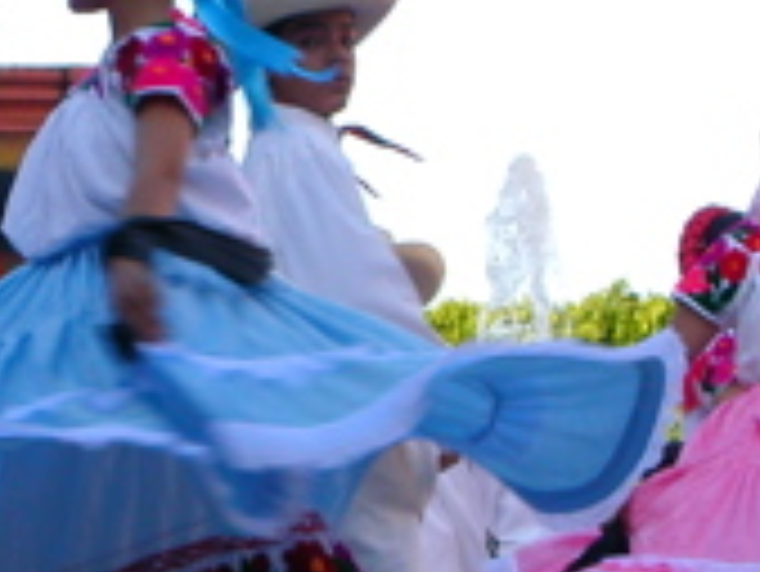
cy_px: 441
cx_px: 162
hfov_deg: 7.5
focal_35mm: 263
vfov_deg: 5.7
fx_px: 5778
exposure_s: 1/140
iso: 100
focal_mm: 16.8
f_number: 4.8
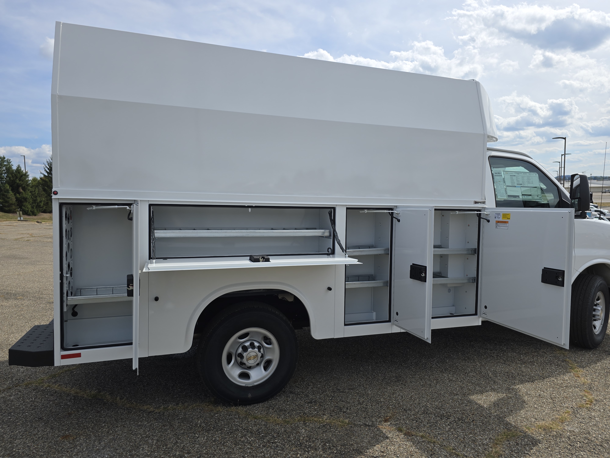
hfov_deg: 73.9
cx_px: 305
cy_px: 229
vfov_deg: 58.9
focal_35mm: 23
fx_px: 405
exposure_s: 1/1024
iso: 12
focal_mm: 6.3
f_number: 1.7
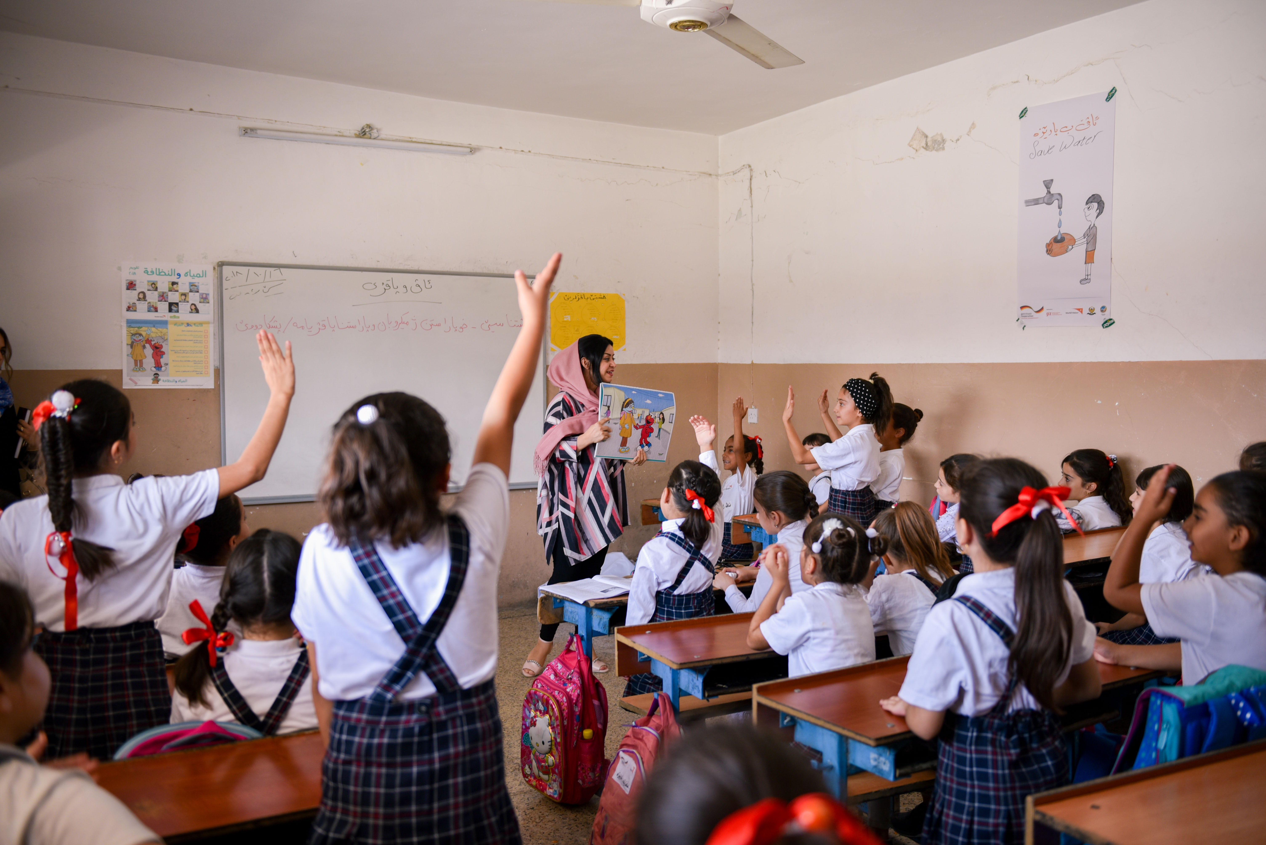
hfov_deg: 58.7
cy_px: 422
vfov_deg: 41.1
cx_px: 633
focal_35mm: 32
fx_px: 1126
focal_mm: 32
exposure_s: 1/80
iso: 200
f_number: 2.8
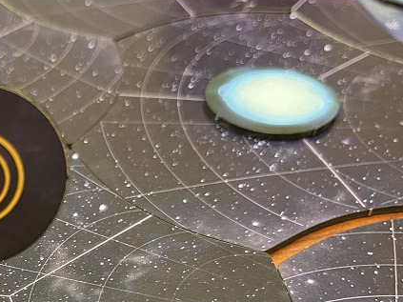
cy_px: 304
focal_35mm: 62
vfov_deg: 22.7
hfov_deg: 28.6
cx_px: -30
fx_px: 722
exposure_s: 1/60
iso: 250
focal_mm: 5.1
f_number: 1.6
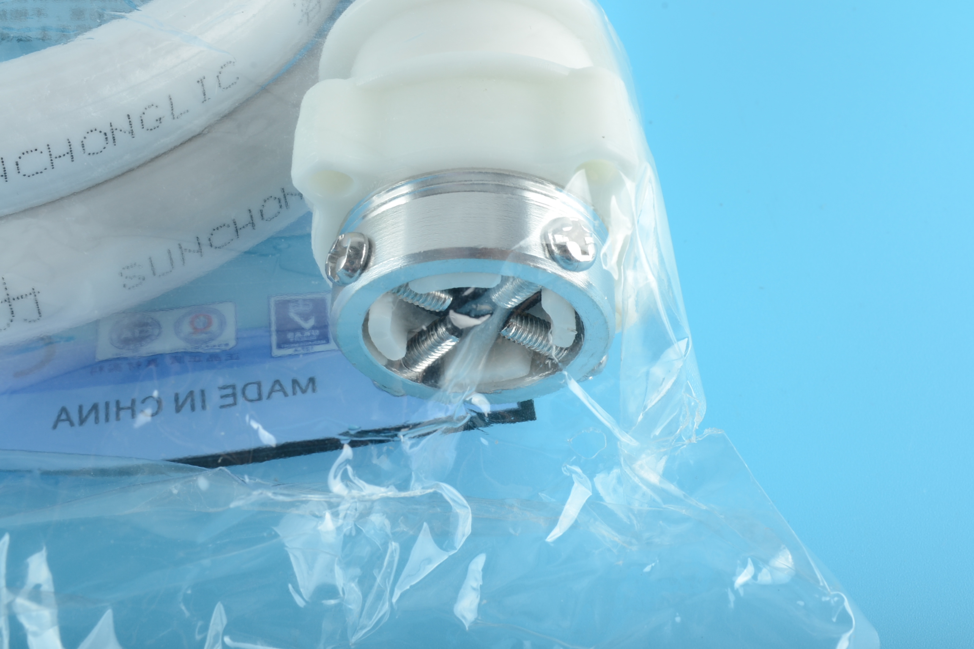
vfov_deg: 22.6
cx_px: 487
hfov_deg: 33.4
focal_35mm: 60
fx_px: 1623
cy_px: 324
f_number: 18
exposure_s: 1/200
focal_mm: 40
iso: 200
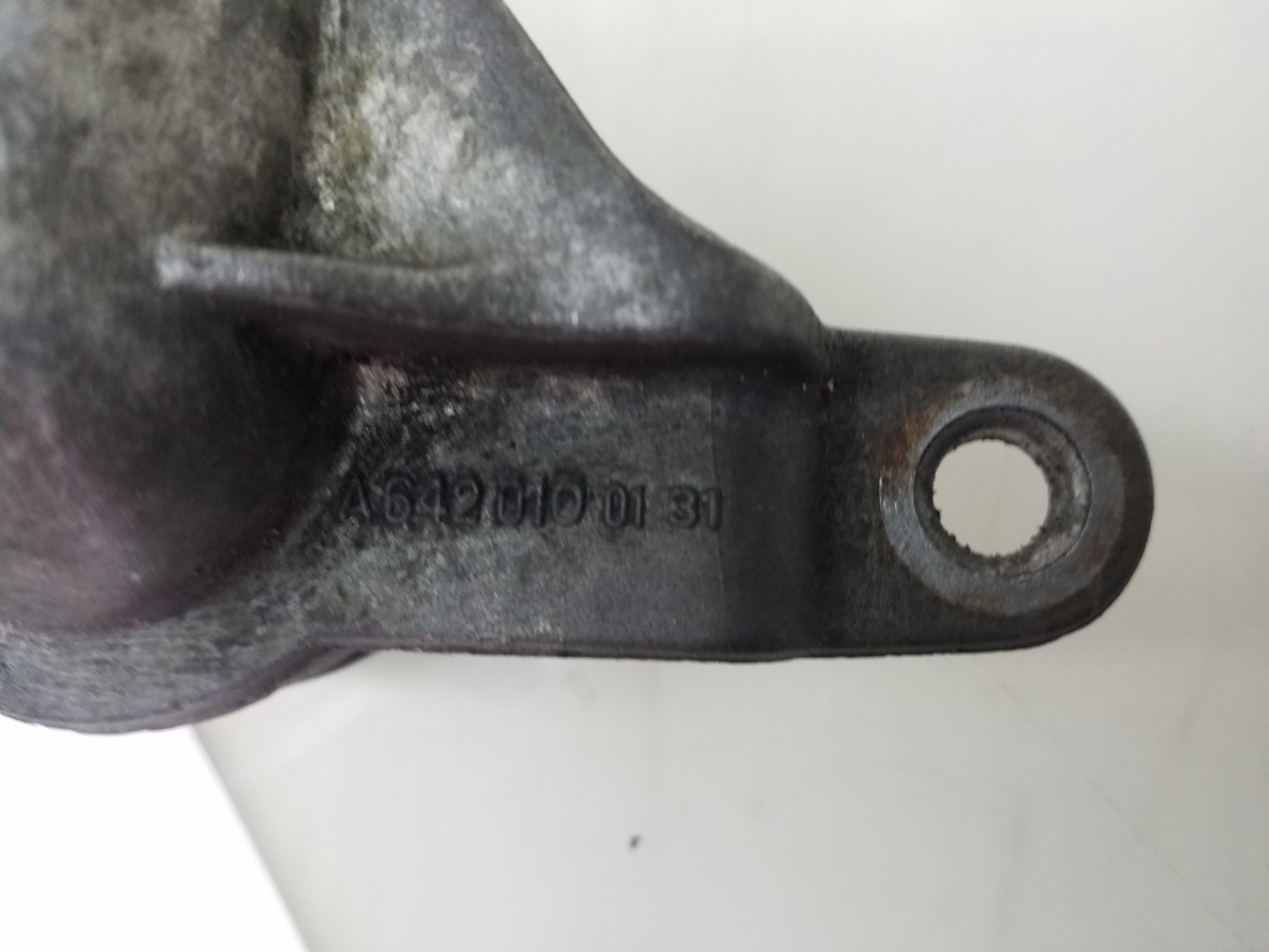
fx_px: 990
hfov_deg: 65.3
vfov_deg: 51.4
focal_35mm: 27
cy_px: 476
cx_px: 634
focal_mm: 3.6
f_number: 1.9
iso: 250
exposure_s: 1/33
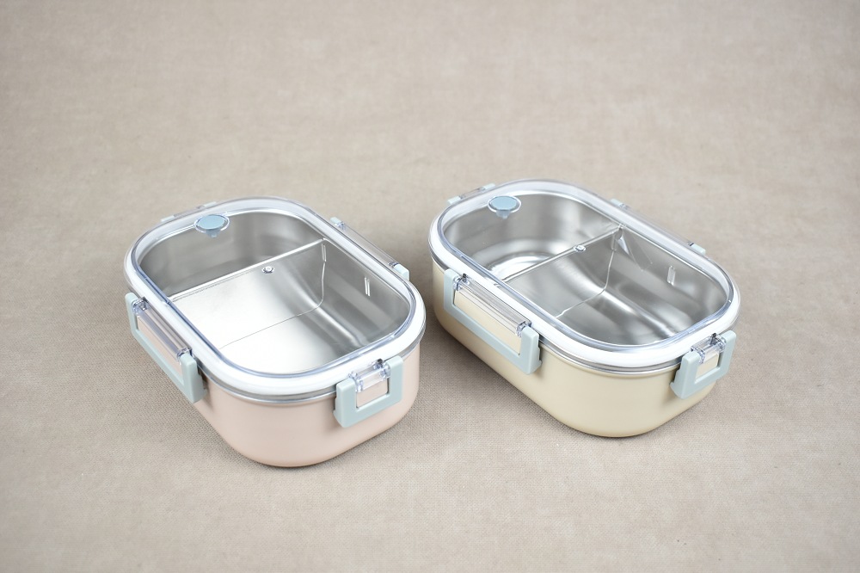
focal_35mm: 40
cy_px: 286
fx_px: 967
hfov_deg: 47.9
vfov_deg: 33.0
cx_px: 430
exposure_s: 1/100
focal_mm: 27
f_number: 4.5
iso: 800
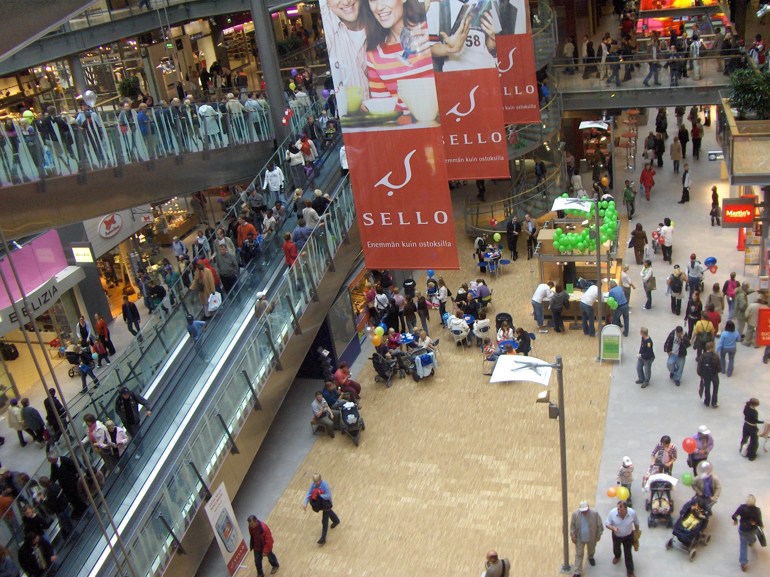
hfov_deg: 52.6
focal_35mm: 35
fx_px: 779
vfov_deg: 40.7
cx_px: 385
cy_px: 288
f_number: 2.6
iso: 192
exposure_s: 1/144
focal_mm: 5.8
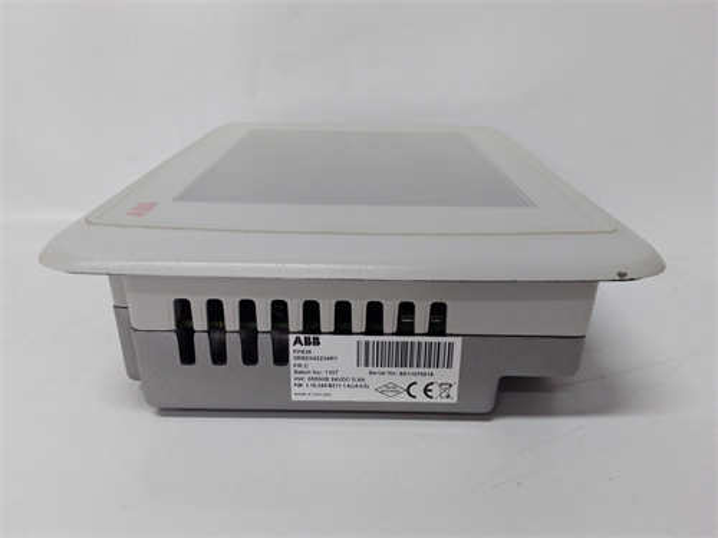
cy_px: 269
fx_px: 560
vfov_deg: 51.4
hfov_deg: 65.3
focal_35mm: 27
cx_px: 359
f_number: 2
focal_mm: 3.79
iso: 162
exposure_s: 1/33
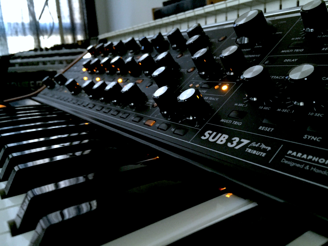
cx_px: 164
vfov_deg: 48.2
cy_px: 123
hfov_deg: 61.7
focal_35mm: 29
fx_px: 275
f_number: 2.2
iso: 500
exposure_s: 1/15
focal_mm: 4.15
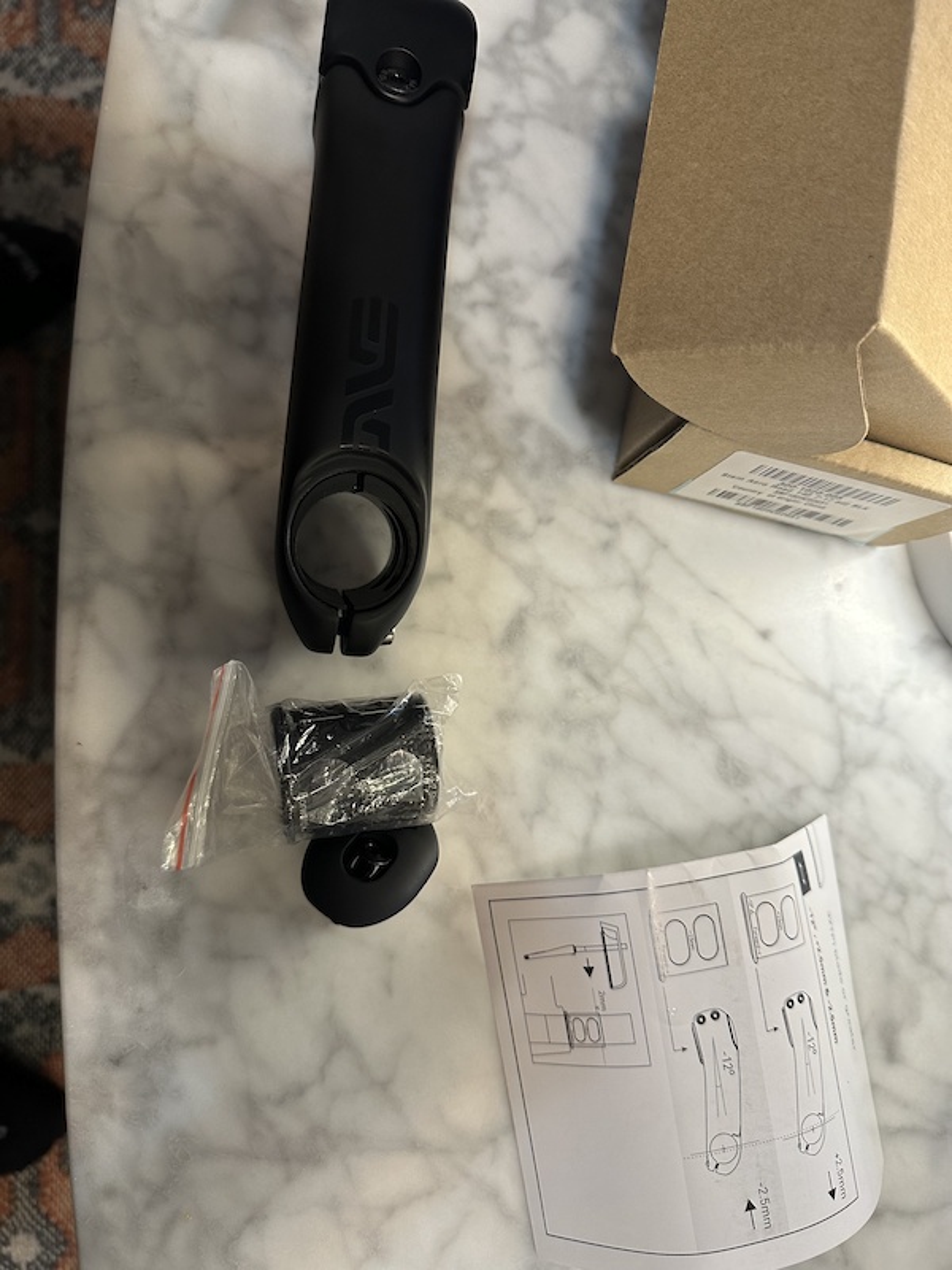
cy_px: 635
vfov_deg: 71.6
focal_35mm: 24
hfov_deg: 56.8
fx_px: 880
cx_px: 476
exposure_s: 1/62
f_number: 1.78
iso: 200
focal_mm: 6.86
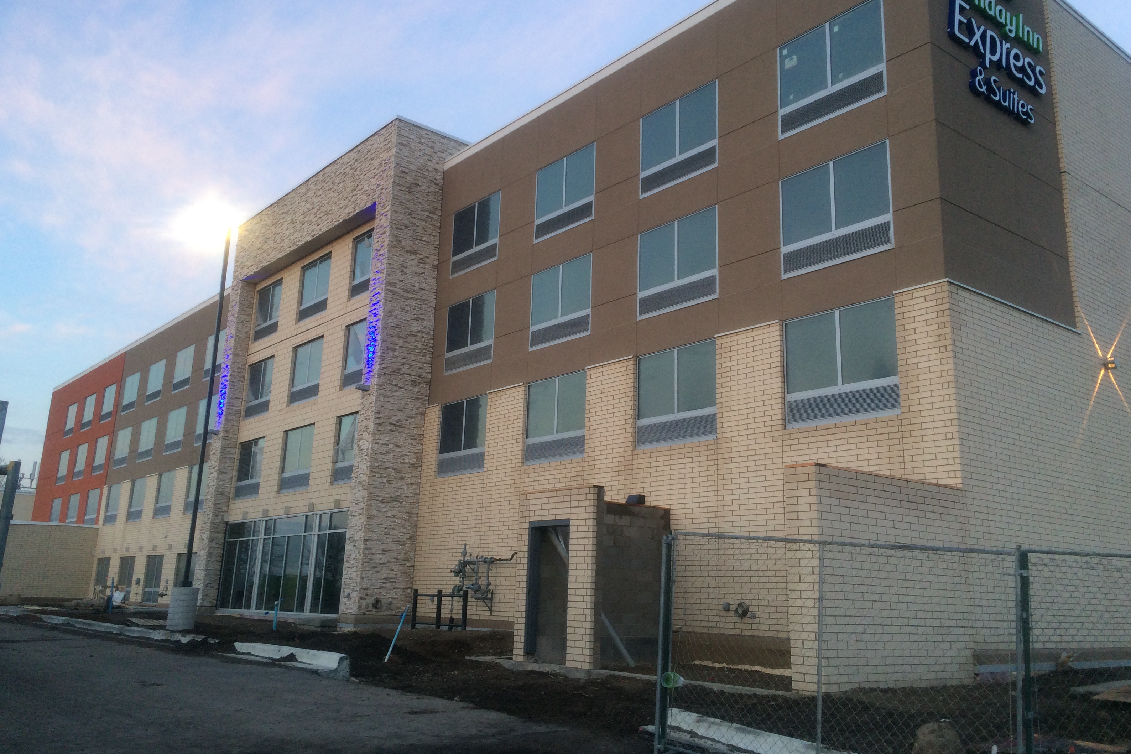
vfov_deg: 42.3
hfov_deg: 60.3
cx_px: 574
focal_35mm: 31
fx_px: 974
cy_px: 341
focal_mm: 4.15
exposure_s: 1/120
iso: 64
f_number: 2.2
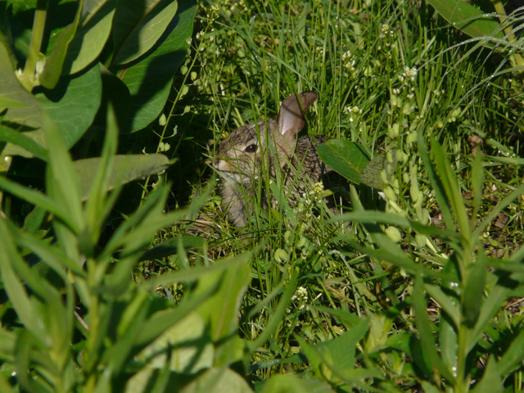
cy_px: 196
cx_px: 262
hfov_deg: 3.9
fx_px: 7629
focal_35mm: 504
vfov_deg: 3.0
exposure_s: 1/500
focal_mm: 82.8
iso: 100
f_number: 6.3
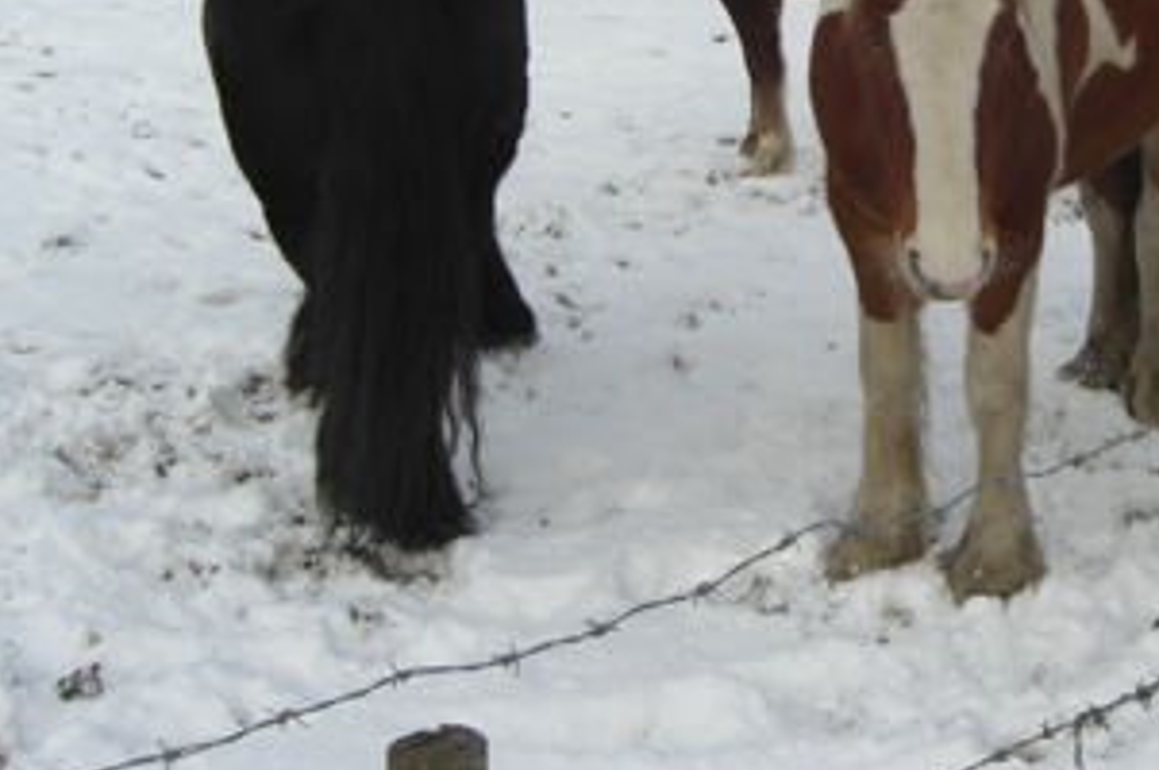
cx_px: 930
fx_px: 2187
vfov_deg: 19.5
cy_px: 54
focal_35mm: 68
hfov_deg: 29.0
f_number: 4
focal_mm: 7.9
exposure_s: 1/250
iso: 80
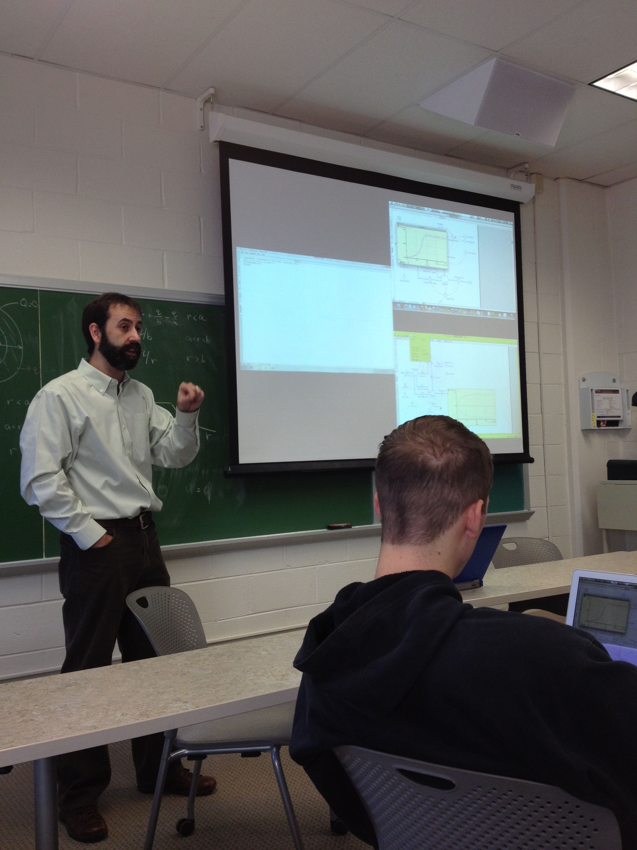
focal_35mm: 35
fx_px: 859
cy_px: 425
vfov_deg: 52.6
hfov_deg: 40.7
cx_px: 318
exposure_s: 1/60
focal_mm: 4.28
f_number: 2.4
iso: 80
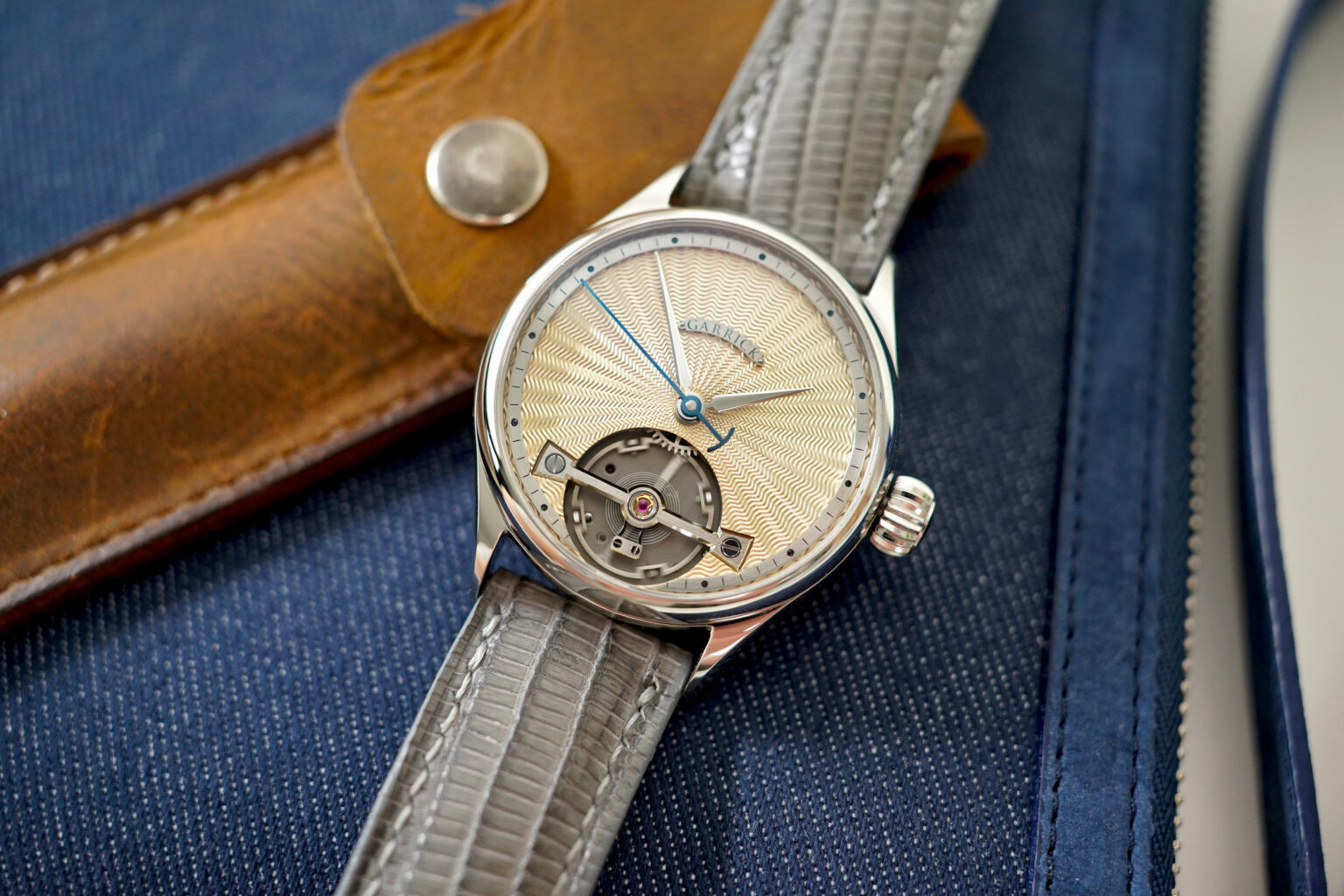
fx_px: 1307
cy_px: 448
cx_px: 672
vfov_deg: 37.9
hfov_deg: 54.4
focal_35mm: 35
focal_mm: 35
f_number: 3.2
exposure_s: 1/250
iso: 1600
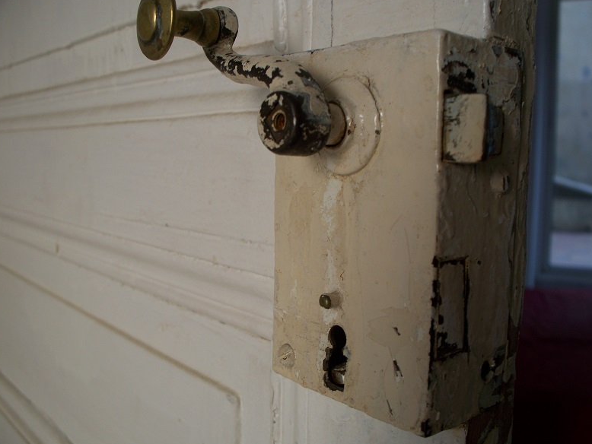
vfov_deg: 38.7
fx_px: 633
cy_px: 221
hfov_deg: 50.1
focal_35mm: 37
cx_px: 294
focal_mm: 7.54
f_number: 2.8
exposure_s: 1/100
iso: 64
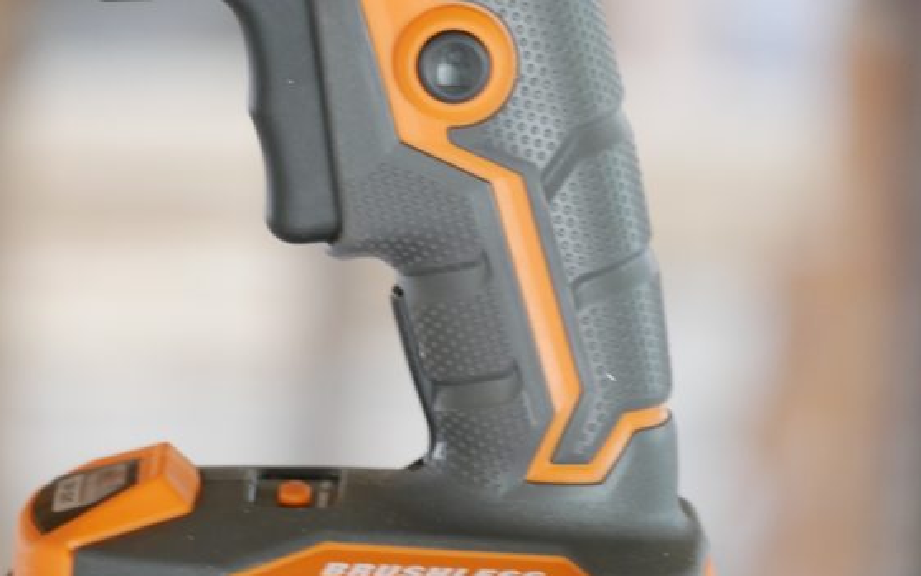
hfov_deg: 7.0
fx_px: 7481
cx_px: 460
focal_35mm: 298
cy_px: 345
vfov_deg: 4.4
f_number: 5.6
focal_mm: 140
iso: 3200
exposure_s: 1/13
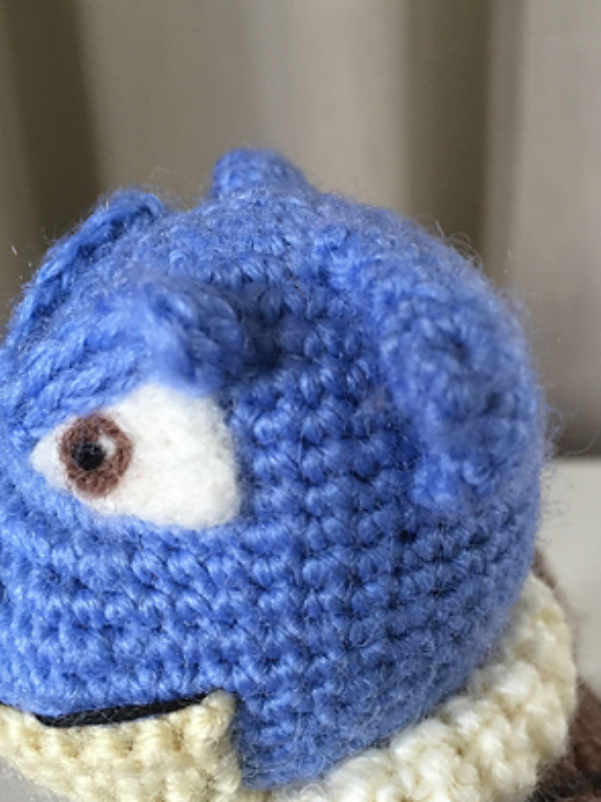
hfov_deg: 38.7
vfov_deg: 50.0
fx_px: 857
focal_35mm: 37
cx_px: 306
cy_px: 460
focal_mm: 4.15
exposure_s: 1/33
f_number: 2.2
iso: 125
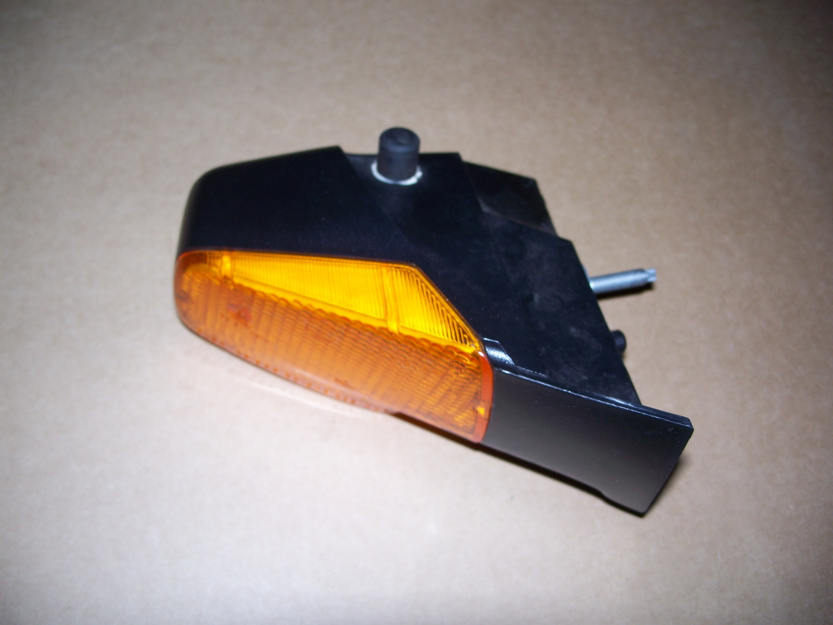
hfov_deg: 50.1
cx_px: 416
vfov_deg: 38.7
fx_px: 890
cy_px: 312
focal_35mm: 37
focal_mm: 7.8
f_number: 2.8
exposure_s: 1/60
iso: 80
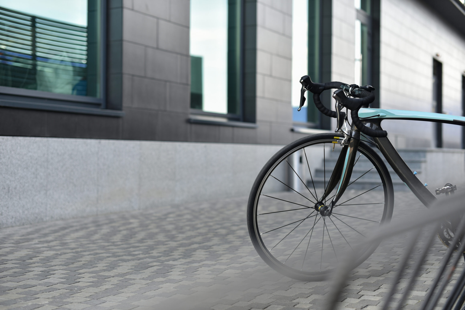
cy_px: 155
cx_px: 232
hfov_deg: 39.6
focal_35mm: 50
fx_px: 646
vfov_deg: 27.0
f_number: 2.5
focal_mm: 50
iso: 125
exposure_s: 1/125
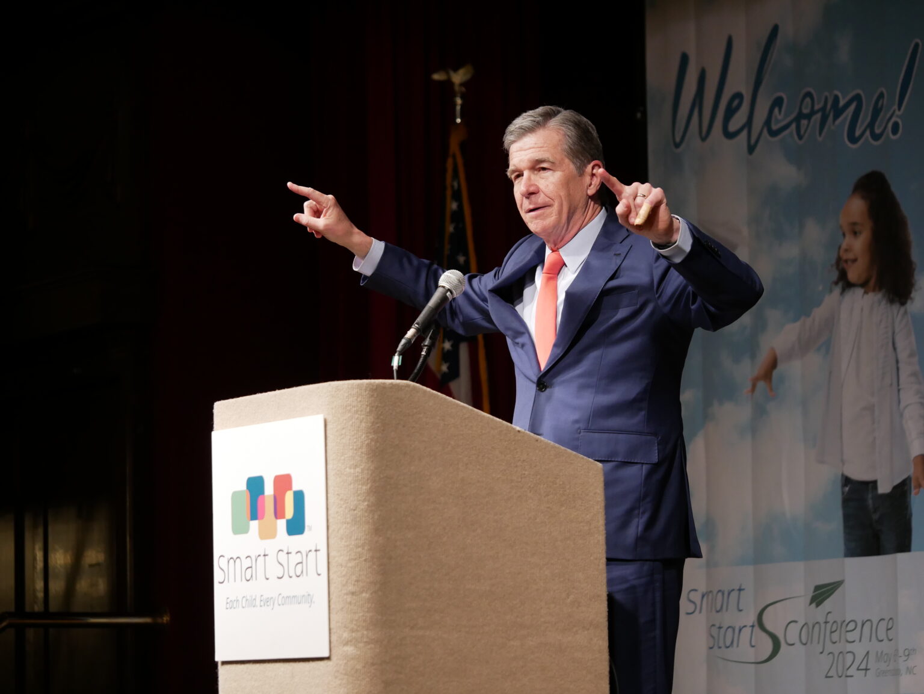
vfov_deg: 8.7
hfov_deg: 11.6
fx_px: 4539
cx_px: 462
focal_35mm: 170
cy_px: 347
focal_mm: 85
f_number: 2.8
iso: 1000
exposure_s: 1/200
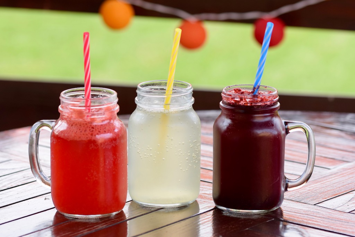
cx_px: 178
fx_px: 1553
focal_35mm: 158
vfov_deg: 8.7
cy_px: 118
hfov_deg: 13.0
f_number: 5
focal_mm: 105
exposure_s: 1/100
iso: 400
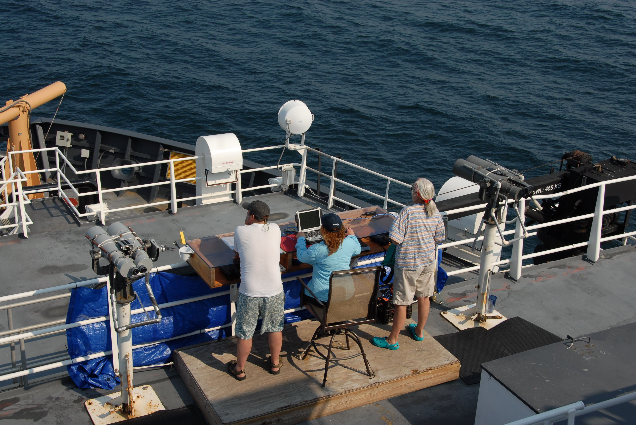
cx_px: 318
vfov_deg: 28.2
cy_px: 212
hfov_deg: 41.1
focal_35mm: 48
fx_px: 849
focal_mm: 32
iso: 100
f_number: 9
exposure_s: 1/320
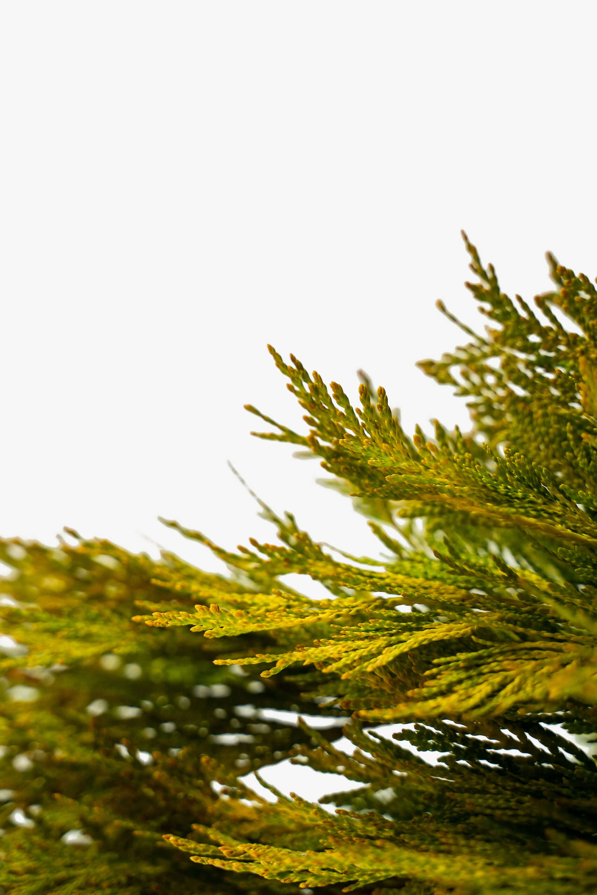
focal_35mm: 75
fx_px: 1865
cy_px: 448
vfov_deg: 27.0
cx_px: 298
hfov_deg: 18.2
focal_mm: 75
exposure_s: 1/320
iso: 640
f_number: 4
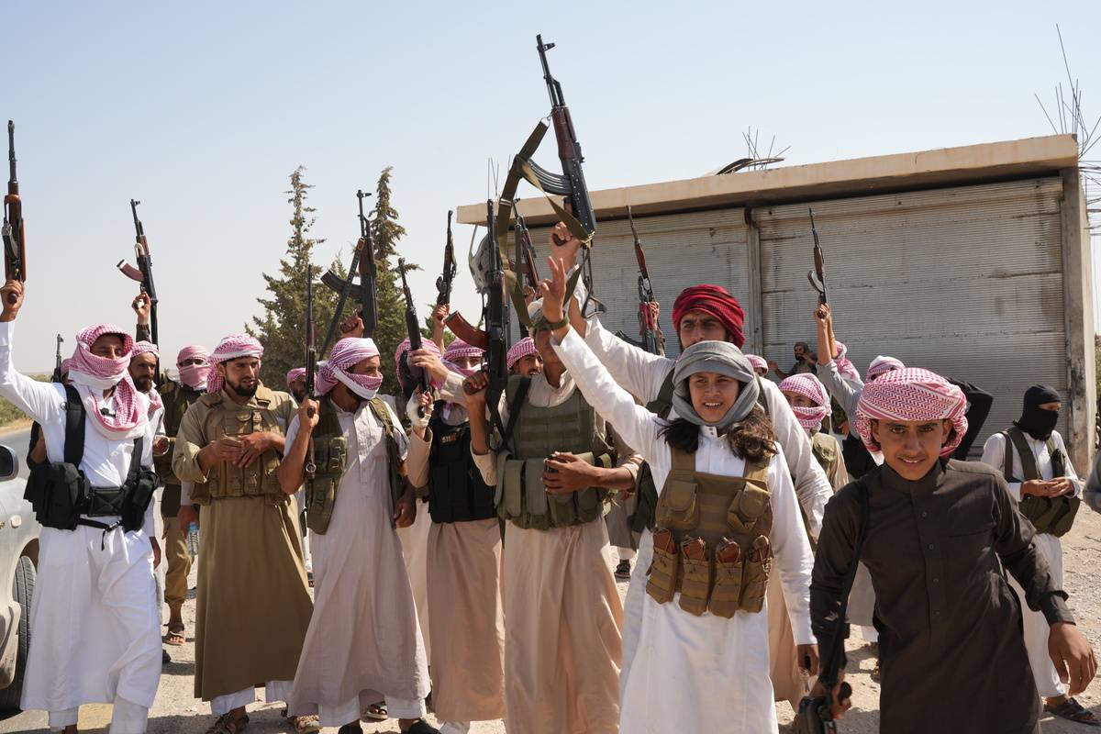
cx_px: 550
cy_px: 367
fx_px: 1070
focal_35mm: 35
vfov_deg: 37.9
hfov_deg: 54.4
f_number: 4.5
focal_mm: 35
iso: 100
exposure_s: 1/100
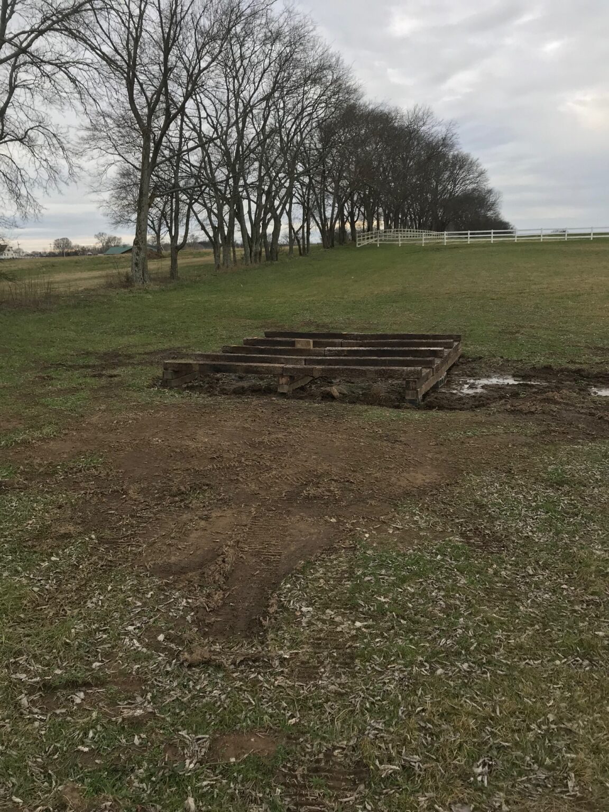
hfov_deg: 49.7
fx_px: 657
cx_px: 304
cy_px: 406
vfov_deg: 63.4
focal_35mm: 28
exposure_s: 1/465
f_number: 1.8
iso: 20
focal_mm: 3.99
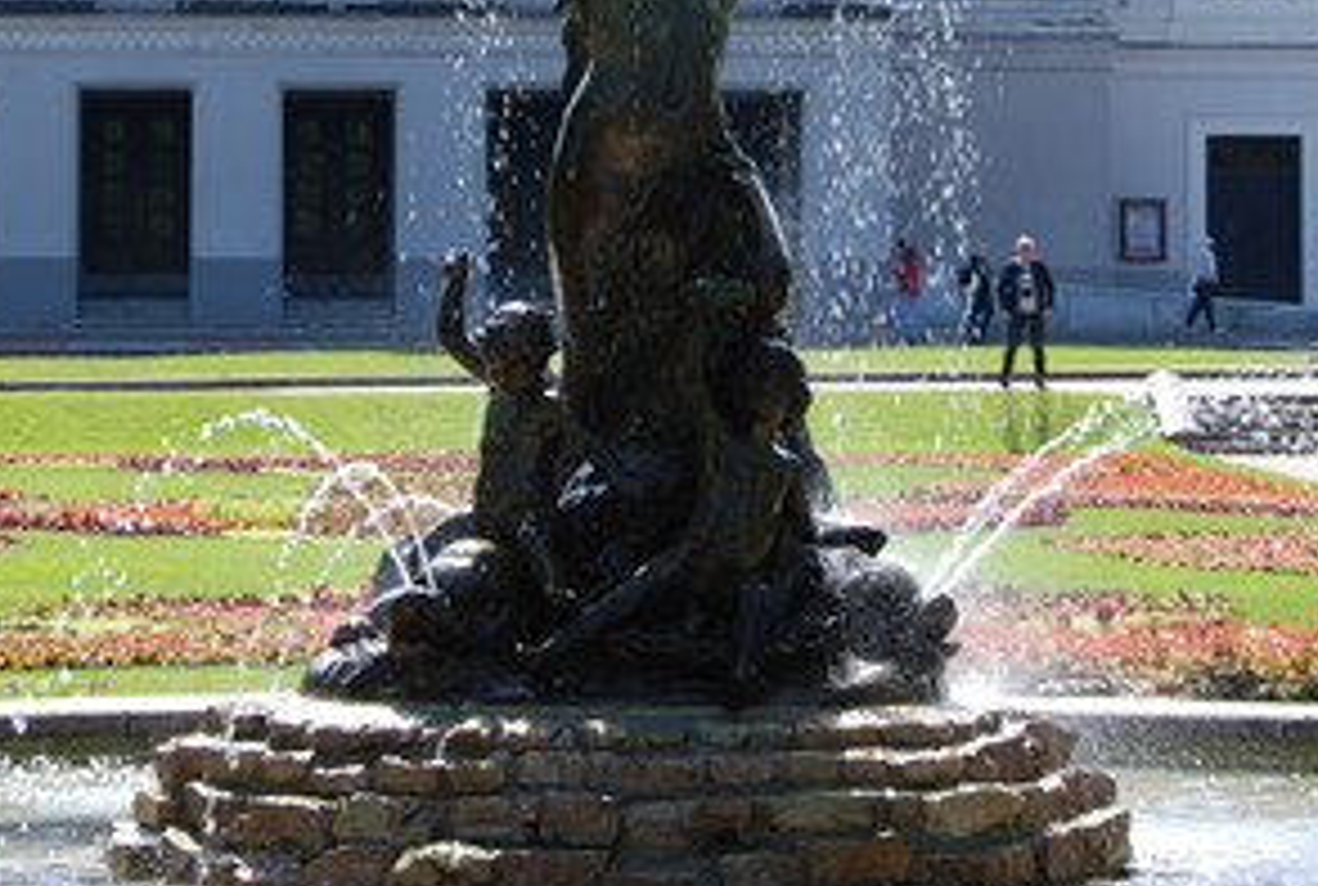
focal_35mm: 176
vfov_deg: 7.8
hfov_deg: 11.6
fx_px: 6460
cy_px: -81
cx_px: 663
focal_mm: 42
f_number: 7.1
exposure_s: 1/200
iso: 100
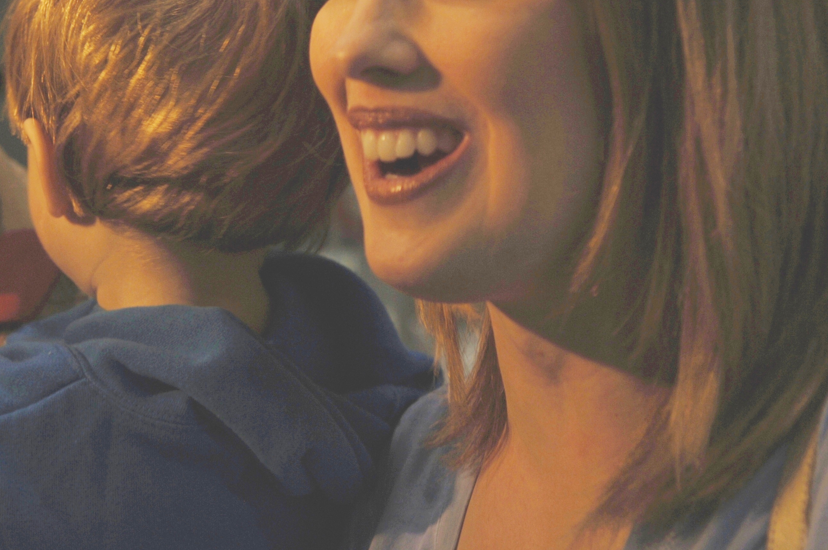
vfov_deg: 14.3
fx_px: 2182
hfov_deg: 21.3
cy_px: 119
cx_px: 200
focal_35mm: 95
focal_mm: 38
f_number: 3.3
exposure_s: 1/45
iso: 125
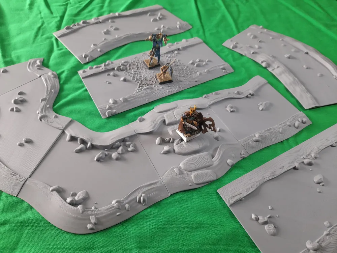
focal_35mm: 25
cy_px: 126
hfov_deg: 69.4
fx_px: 243
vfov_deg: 54.9
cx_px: 168
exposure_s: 1/50
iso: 125
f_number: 2
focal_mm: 4.6
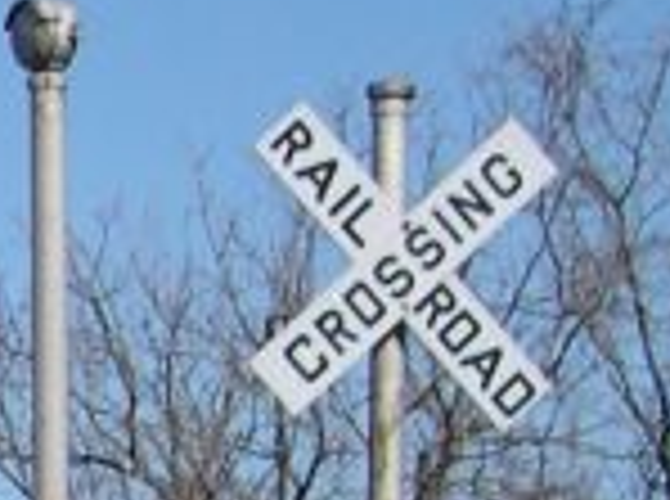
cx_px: -1291
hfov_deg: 6.9
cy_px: 793
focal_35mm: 262
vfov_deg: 5.6
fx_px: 5059
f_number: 7.6
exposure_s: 1/225
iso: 100
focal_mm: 8
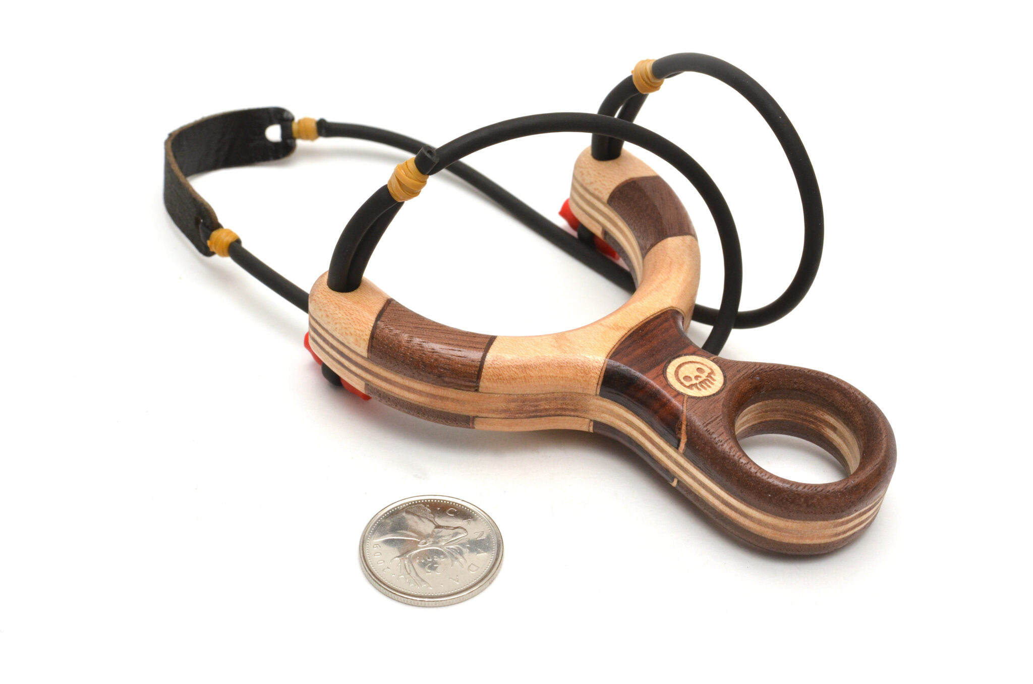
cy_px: 342
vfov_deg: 25.6
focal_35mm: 52
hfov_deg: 37.9
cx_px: 516
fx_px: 1503
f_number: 10
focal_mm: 35
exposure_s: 1/50
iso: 640
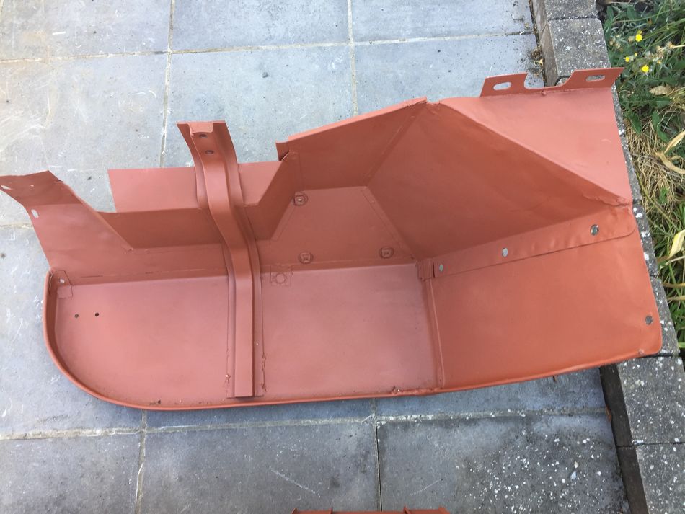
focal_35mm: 29
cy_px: 257
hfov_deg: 61.6
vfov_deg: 48.2
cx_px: 342
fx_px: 574
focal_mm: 4.15
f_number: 2.2
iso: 32
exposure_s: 1/100
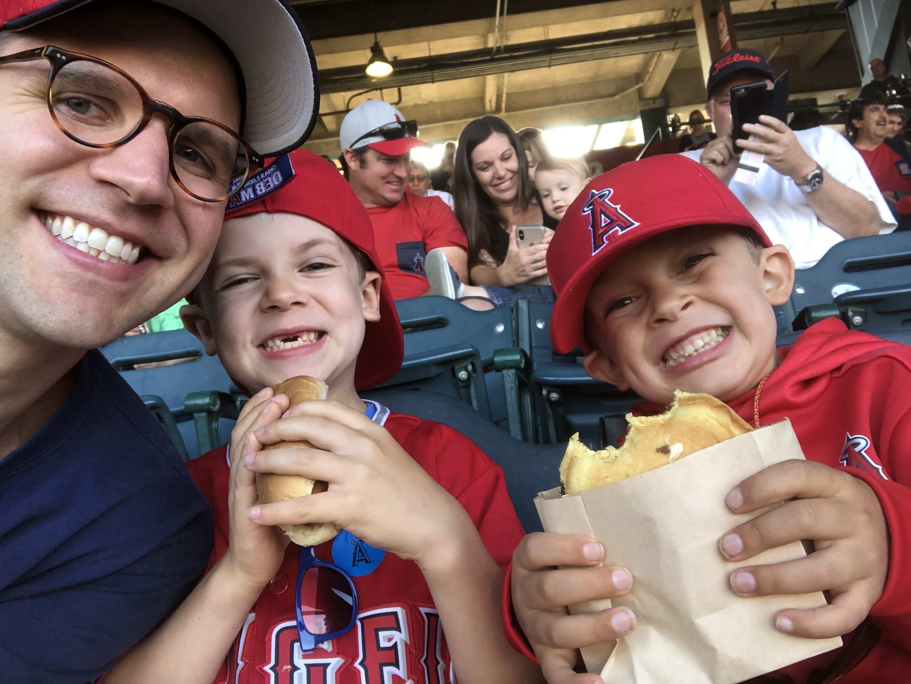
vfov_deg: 44.2
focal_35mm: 32
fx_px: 843
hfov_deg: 56.8
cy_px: 342
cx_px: 456
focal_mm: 2.87
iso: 64
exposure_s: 1/120
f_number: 2.2
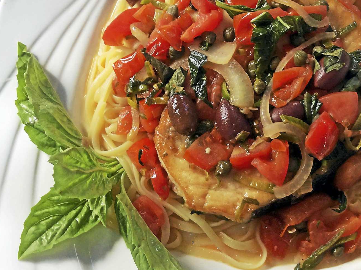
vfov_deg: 28.9
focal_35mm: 50
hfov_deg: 37.8
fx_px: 521
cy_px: 95
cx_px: 239
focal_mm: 3.3
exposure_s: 1/40
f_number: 2.4
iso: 40
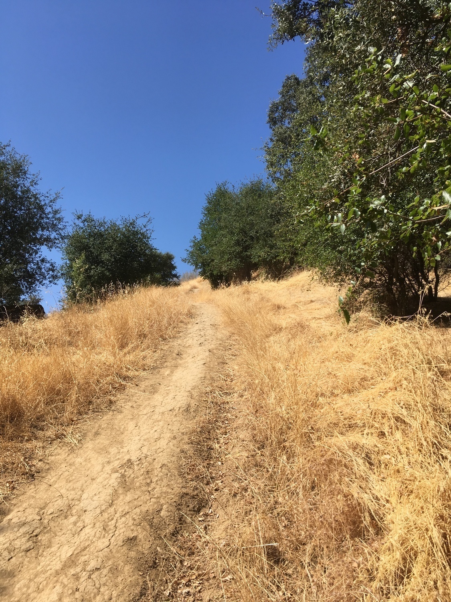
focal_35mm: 29
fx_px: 504
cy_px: 301
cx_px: 226
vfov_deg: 61.7
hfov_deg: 48.2
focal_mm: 4.15
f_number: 2.2
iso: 25
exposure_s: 1/1570
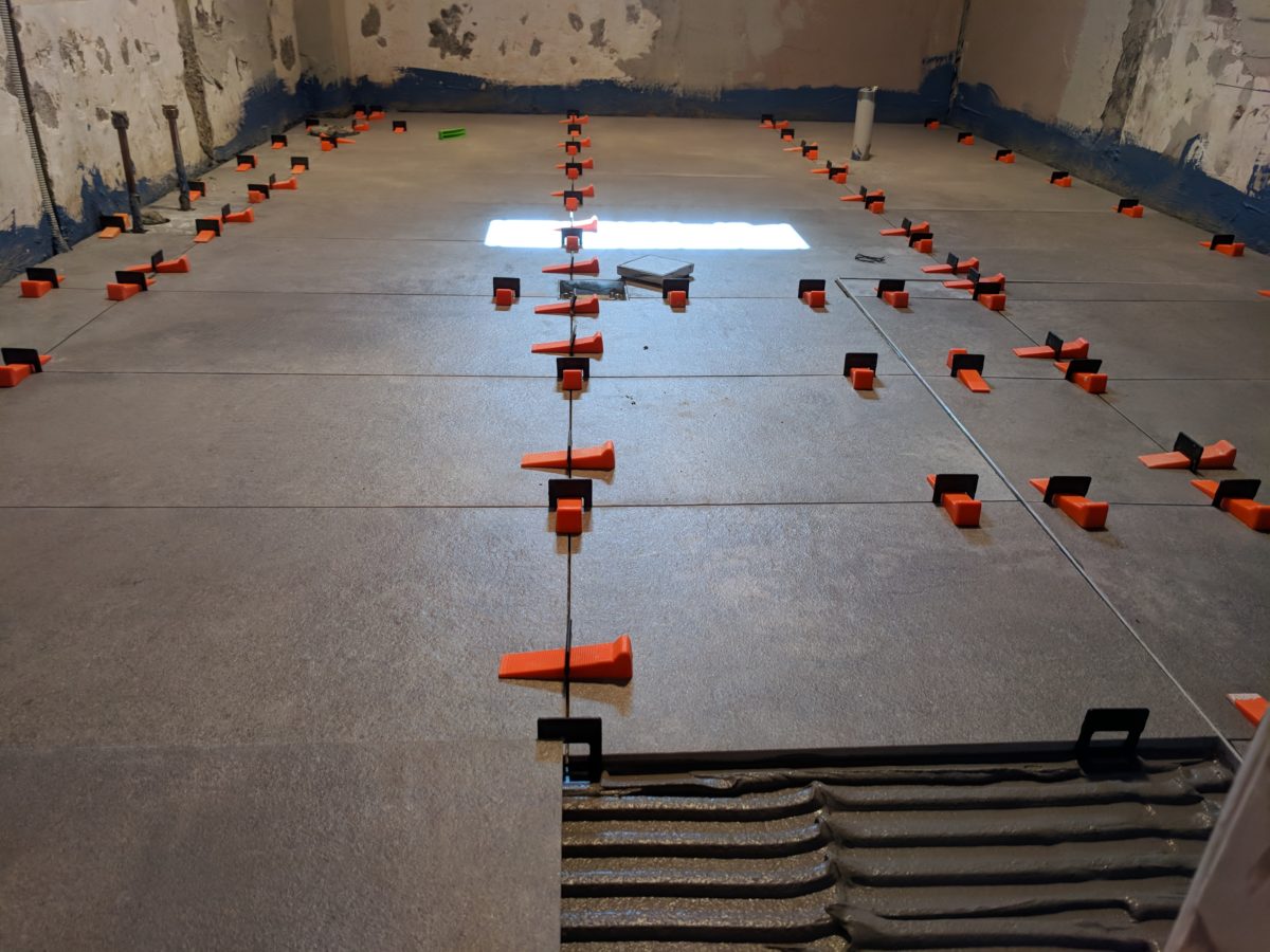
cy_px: 476
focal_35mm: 26
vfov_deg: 53.1
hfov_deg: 67.3
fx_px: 954
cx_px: 635
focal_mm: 4.67
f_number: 2
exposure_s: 1/331
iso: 155
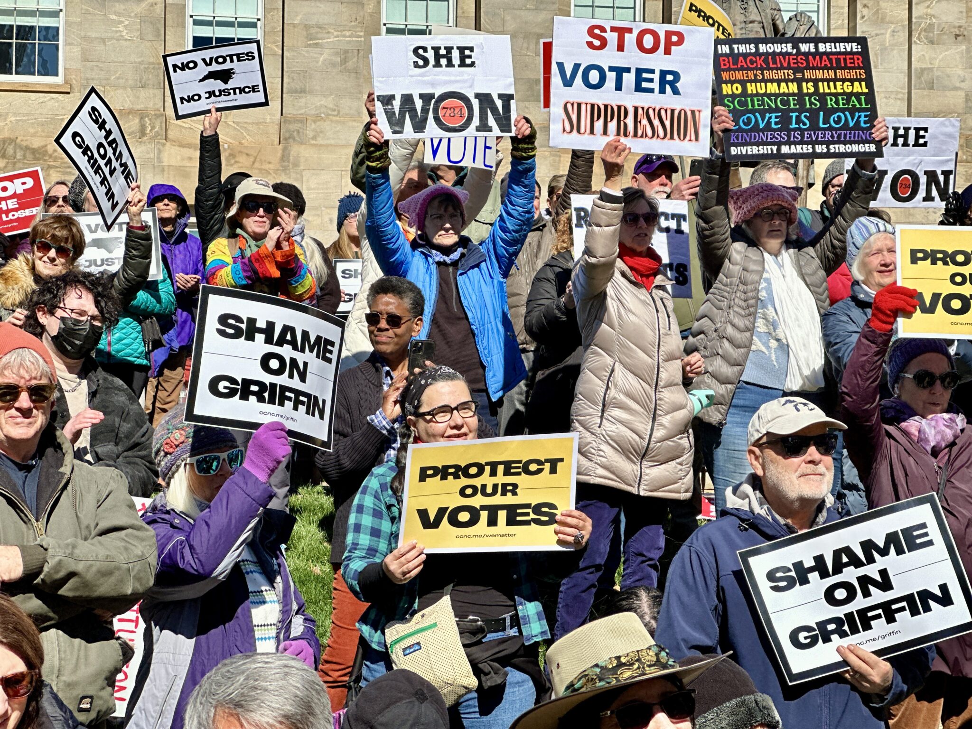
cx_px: 486
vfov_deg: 19.1
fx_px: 2162
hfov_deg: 25.3
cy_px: 364
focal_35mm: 77
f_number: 2.8
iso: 32
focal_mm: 9
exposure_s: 1/827
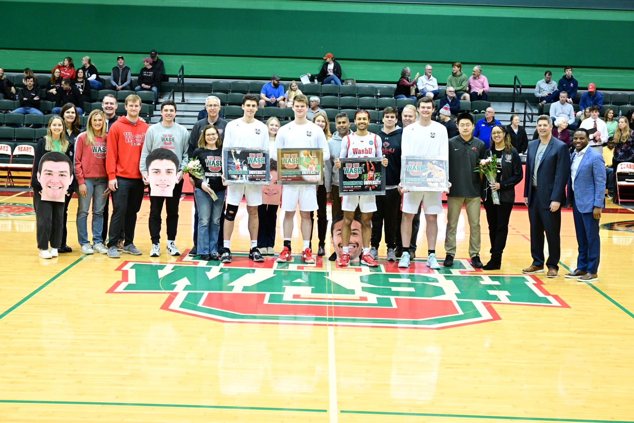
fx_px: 969
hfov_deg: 36.2
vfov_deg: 24.6
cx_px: 317
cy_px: 212
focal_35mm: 55
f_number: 5.6
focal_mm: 55
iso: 6400
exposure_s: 1/250
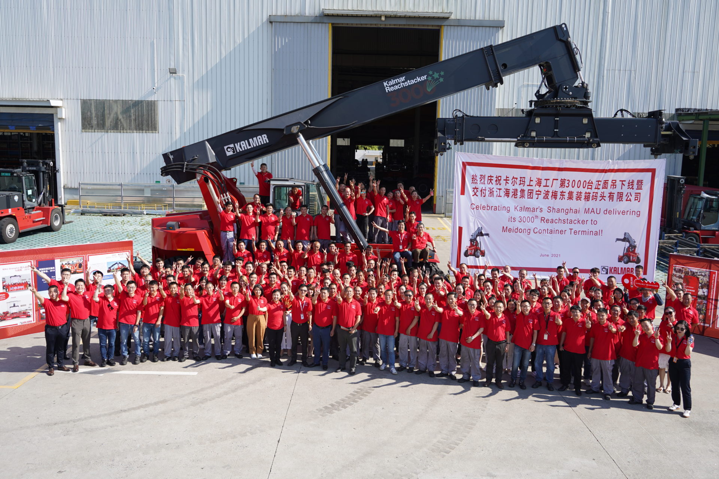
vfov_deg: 42.3
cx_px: 360
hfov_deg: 60.3
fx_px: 619
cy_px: 240
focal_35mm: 31
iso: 100
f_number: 4.5
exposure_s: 1/500
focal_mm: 31
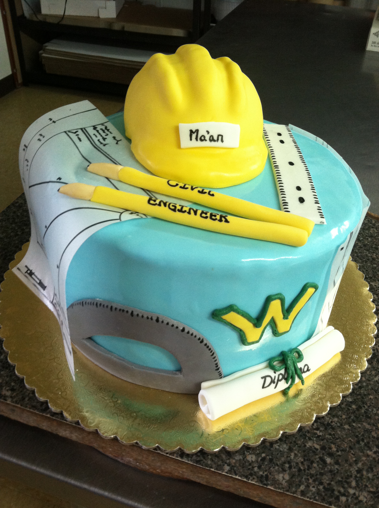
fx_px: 512
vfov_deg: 52.7
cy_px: 254
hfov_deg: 40.6
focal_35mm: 35
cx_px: 190
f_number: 2.8
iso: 160
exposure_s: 1/15
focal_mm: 3.85
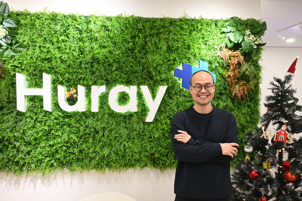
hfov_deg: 57.2
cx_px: 151
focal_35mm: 33
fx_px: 277
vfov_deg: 40.0
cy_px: 100
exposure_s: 1/125
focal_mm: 22
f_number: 4
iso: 2000
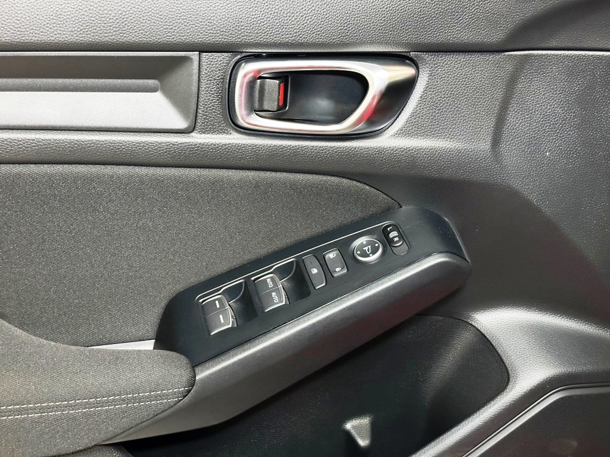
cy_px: 228
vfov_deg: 30.3
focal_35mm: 48
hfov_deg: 39.7
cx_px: 305
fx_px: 846
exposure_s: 1/30
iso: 640
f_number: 1.78
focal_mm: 6.86
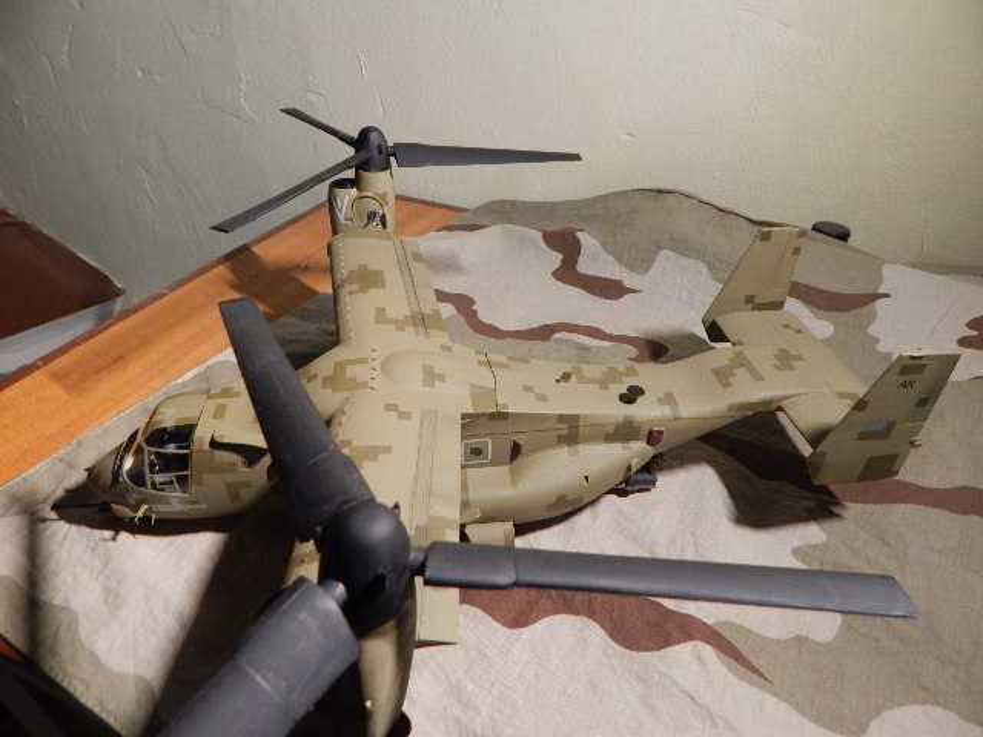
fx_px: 625
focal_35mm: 22
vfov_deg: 61.1
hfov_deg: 76.4
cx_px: 492
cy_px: 368
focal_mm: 4
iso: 400
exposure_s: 1/8
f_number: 3
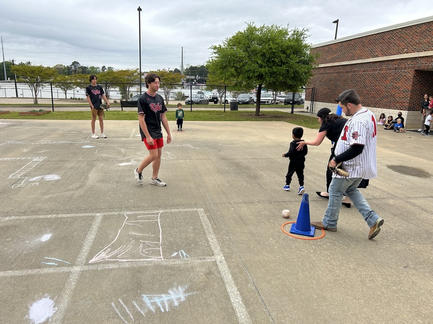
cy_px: 162
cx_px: 216
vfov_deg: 53.1
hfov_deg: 67.3
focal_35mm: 26
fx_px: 325
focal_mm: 5.7
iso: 50
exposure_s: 1/840
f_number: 1.5
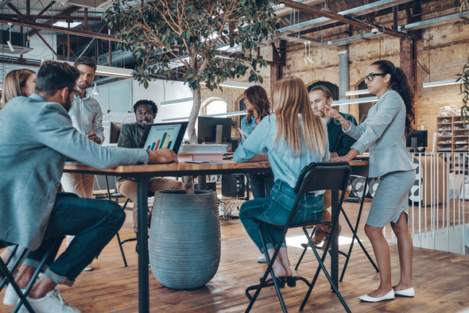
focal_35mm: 35
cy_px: 156
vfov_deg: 37.9
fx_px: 456
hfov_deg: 54.4
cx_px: 234
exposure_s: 1/100
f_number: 2.8
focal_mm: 35
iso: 400
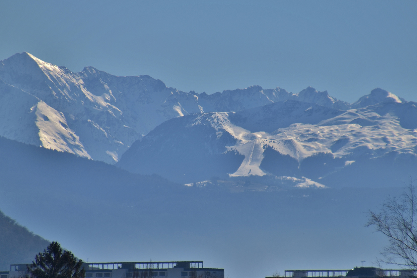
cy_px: 137
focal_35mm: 488
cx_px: 216
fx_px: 5652
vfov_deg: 2.8
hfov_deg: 4.2
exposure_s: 1/800
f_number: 7.1
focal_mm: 250
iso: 200
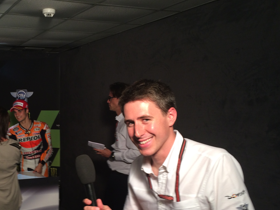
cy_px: 148
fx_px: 396
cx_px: 64
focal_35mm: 49
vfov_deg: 29.4
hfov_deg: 37.8
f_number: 2.2
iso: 50
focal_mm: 4.12
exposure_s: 1/60
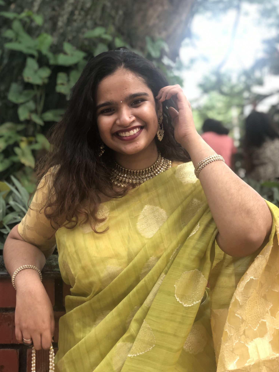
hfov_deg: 27.5
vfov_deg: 36.2
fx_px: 570
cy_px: 189
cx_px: 138
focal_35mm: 53
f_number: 2.4
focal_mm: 6
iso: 50
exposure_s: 1/60
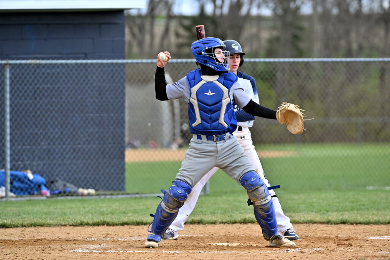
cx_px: 195
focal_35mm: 360
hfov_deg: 5.7
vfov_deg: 3.8
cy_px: 130
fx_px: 3900
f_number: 6.3
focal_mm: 360
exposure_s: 1/1250
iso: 640
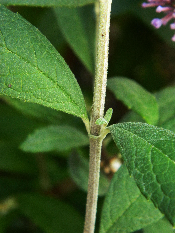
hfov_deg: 14.4
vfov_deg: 19.1
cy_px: 116
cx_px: 88
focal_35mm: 103
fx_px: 694
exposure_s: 1/320
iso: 400
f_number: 4.5
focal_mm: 18.6
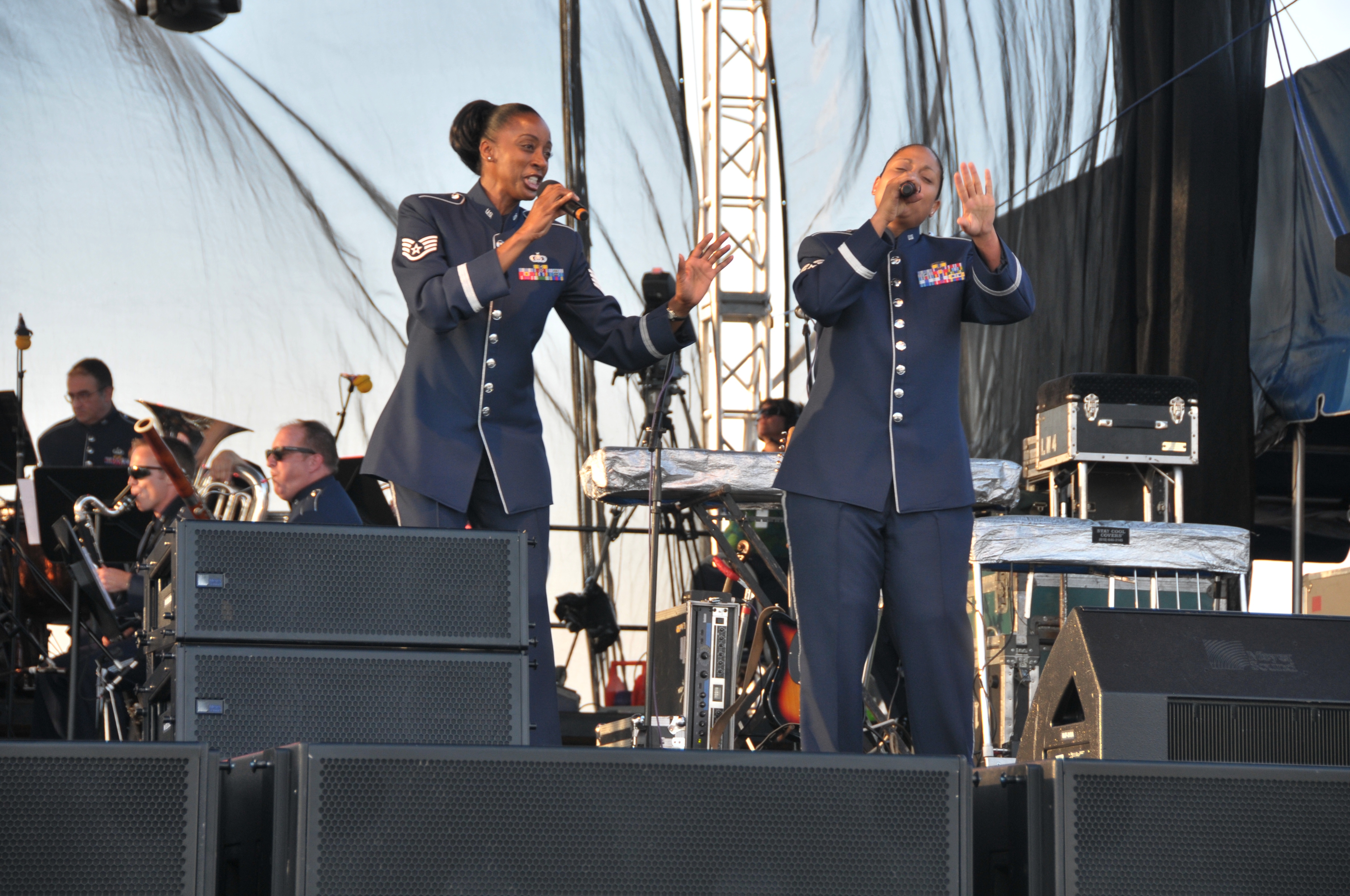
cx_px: 675
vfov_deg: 9.6
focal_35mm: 142
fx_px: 5337
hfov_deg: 14.4
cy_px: 448
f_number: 6.3
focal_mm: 95
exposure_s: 1/125
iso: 400
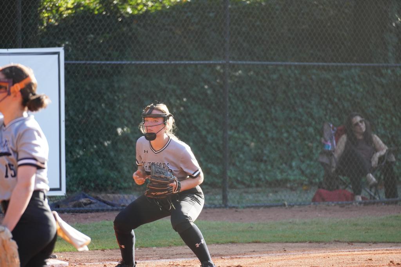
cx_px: 200
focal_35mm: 442
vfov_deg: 3.1
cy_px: 134
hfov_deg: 4.7
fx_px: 4929
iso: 1000
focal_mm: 295
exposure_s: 1/500
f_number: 6.3
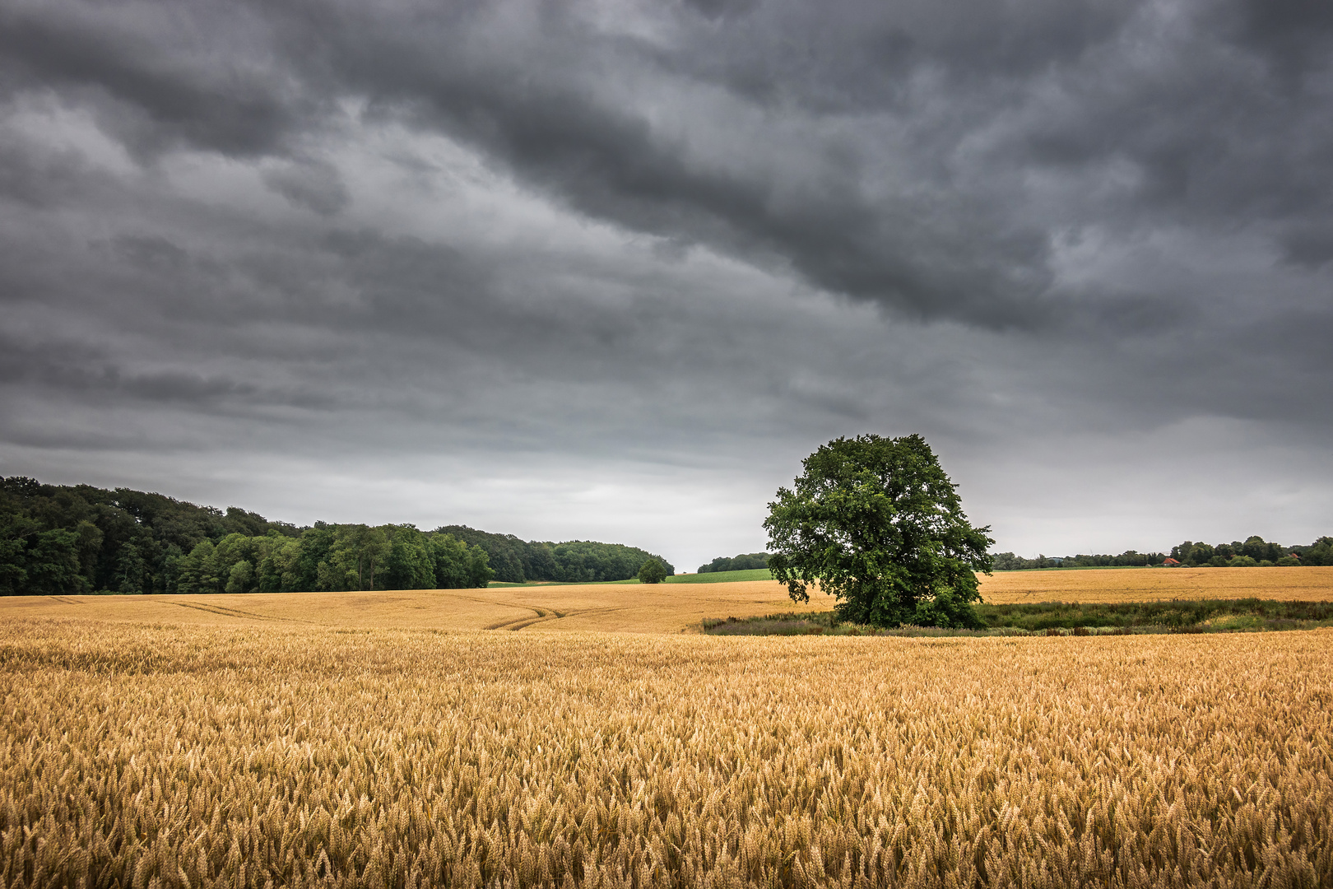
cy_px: 444
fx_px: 1111
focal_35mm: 30
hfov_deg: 61.9
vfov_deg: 43.6
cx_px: 666
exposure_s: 1/320
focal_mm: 11.06
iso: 125
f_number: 4.5
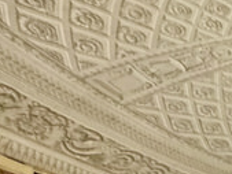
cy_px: 508
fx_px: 557
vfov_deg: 11.4
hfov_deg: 15.9
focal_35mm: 83
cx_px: 513
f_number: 2.2
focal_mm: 2.22
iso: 800
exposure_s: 1/50
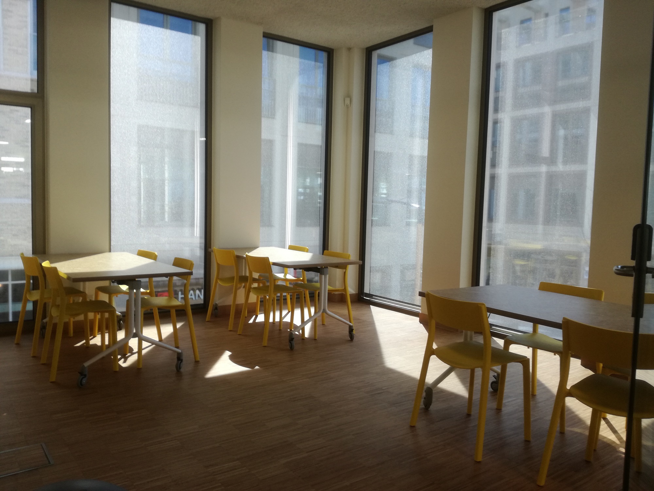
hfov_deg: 65.3
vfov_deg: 51.4
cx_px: 327
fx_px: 510
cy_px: 246
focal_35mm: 27
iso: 80
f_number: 2
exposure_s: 1/33.3
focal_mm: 3.79
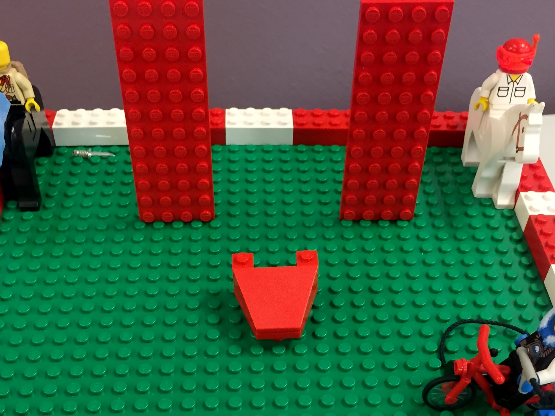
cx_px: 276
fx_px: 770
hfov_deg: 39.7
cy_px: 329
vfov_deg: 29.6
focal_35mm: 48
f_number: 2.2
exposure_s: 1/30
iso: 125
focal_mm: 4.15
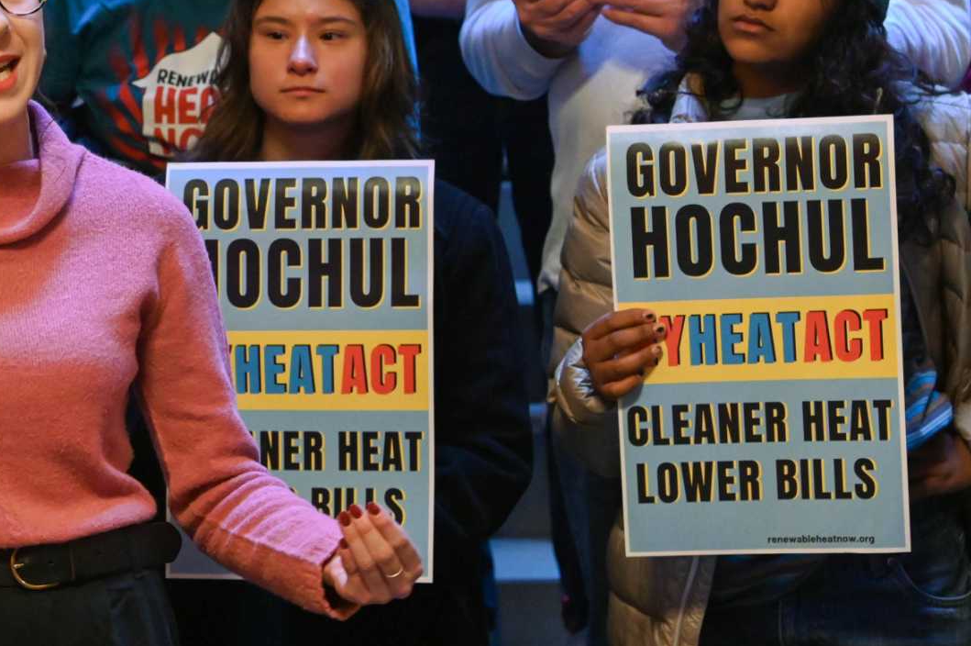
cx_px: 164
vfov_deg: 9.4
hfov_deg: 14.1
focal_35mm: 145
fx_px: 3907
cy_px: 175
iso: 6400
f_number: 5
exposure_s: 1/40
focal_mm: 75
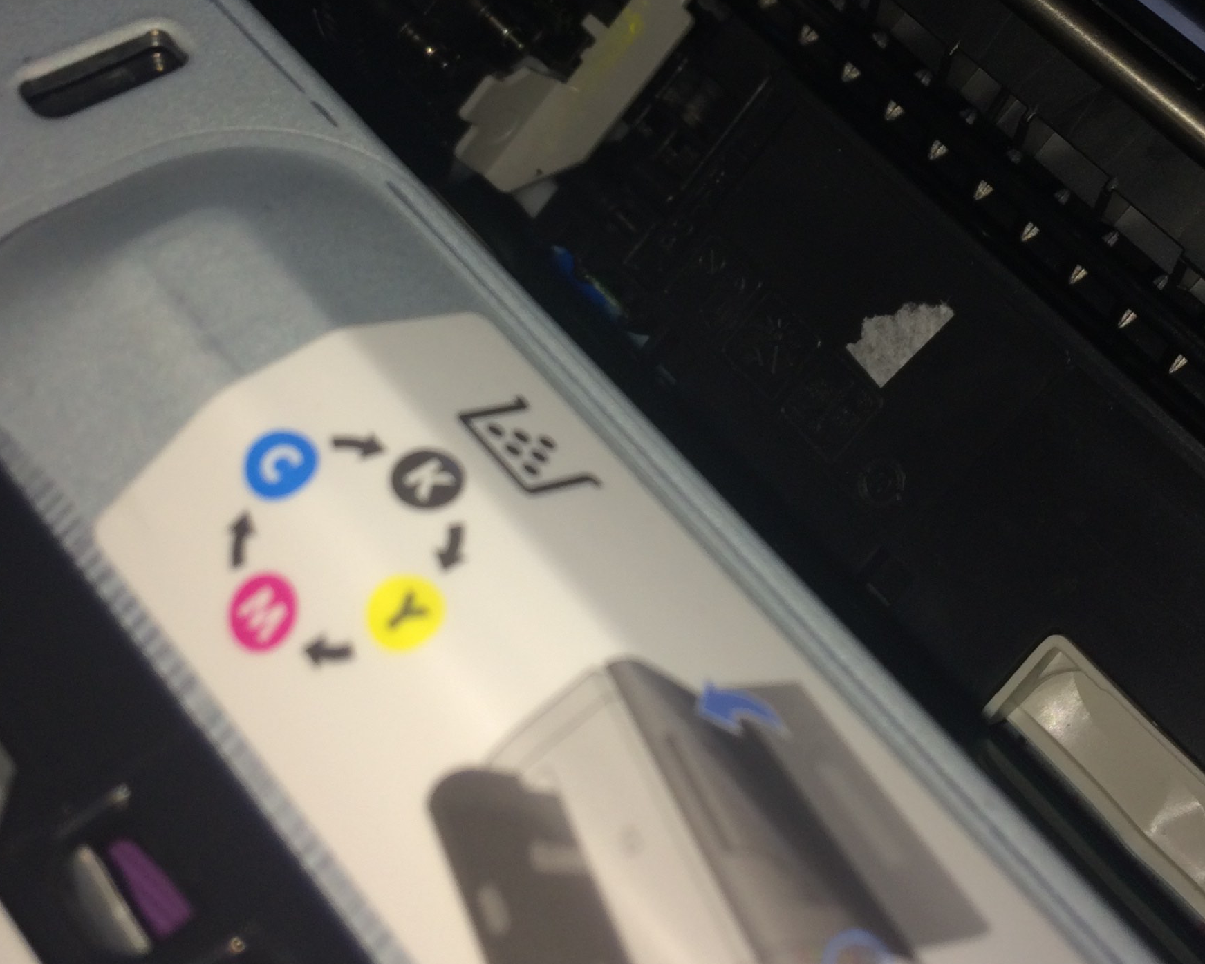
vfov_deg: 28.1
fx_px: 1890
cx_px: 804
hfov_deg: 35.0
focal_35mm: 53
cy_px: 200
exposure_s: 1/299
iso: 32
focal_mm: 4.15
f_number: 2.2
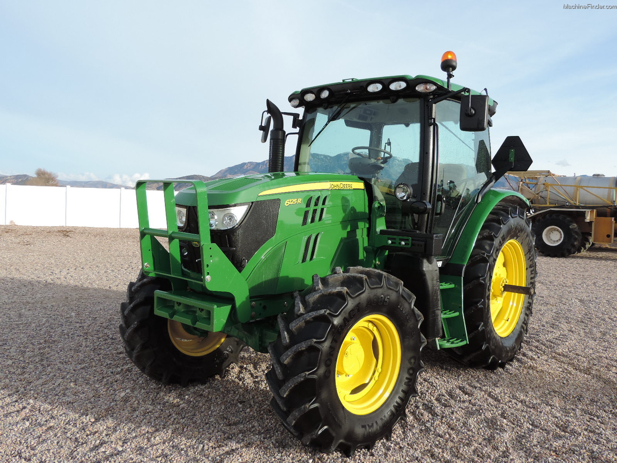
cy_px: 232
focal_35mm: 30
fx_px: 535
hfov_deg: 60.0
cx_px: 308
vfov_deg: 46.8
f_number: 3.1
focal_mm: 5.3
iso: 80
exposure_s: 1/500
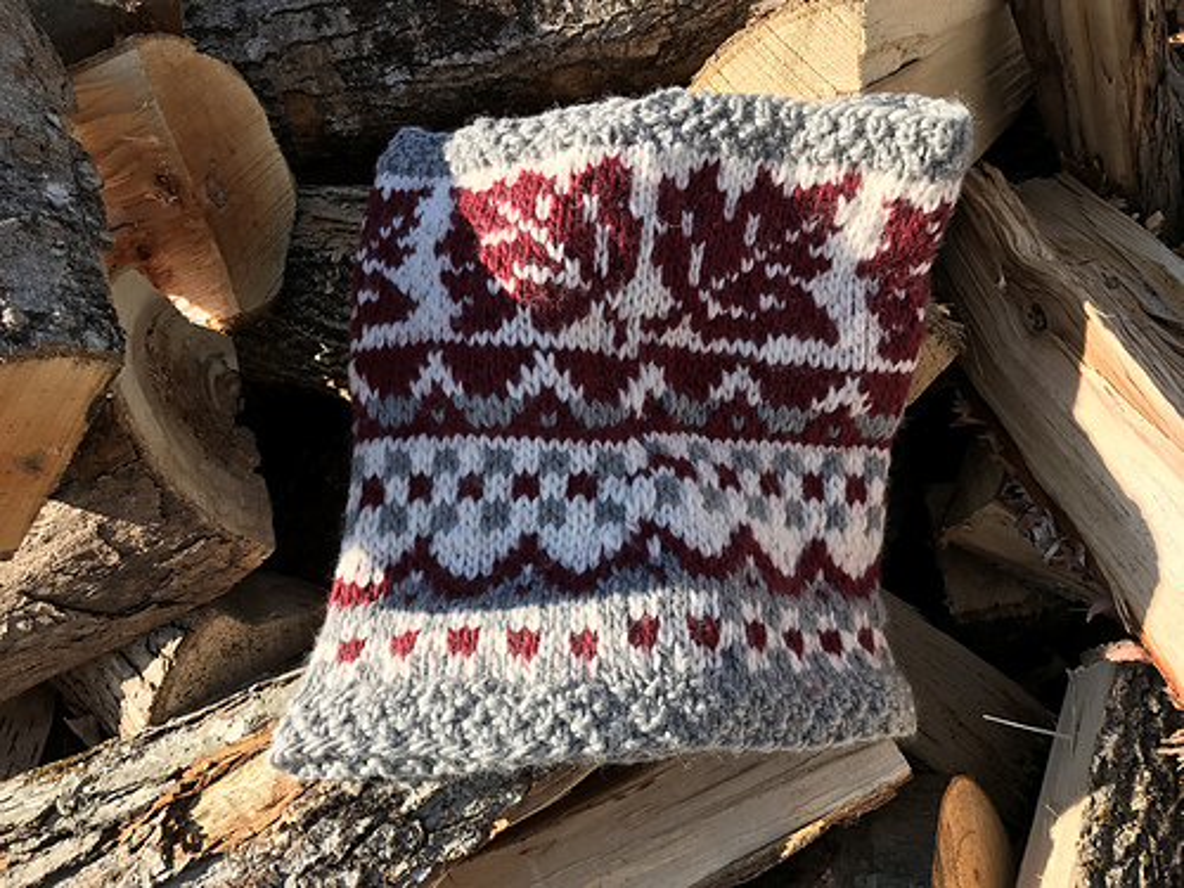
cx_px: 592
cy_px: 444
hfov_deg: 63.4
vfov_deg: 49.7
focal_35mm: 28
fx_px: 958
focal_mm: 3.99
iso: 20
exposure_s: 1/1018
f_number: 1.8
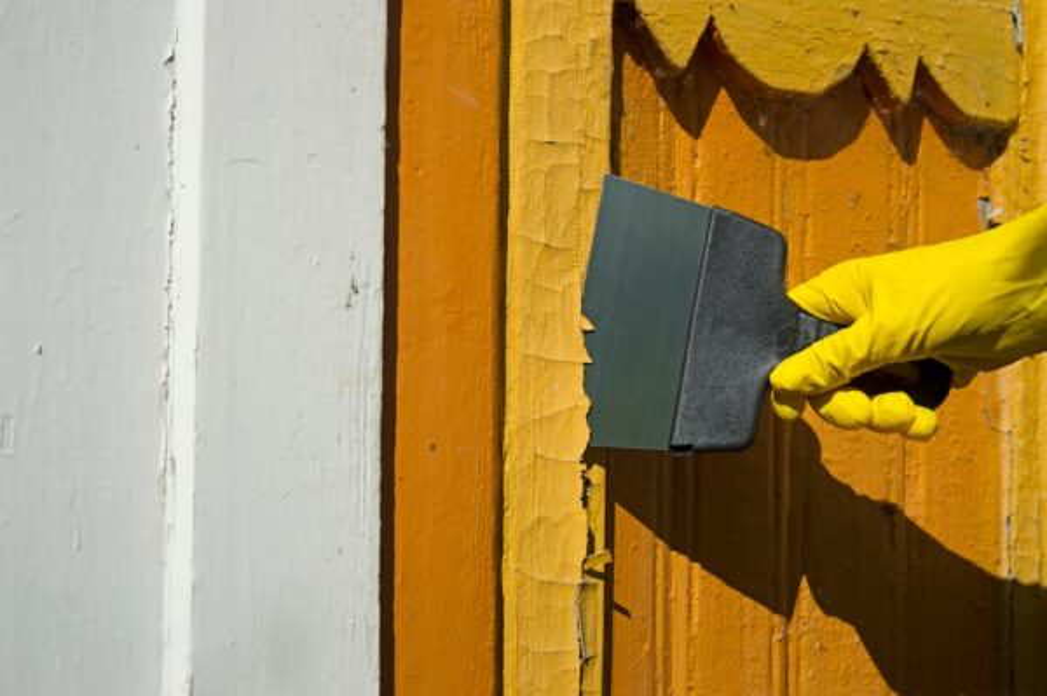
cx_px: 524
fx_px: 1569
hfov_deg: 36.9
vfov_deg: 25.0
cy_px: 348
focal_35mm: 54
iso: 100
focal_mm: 36
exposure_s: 1/1600
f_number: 4.8
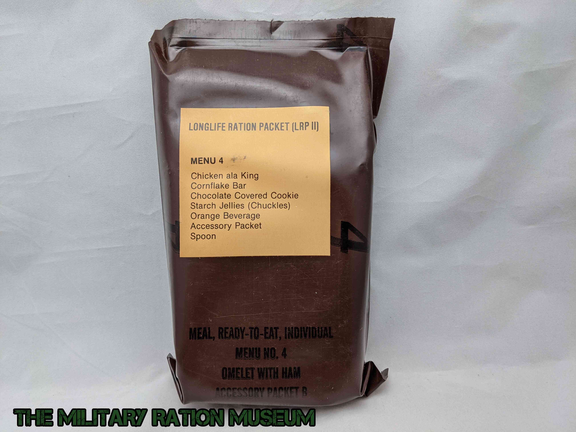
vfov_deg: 51.4
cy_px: 216
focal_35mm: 27
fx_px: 449
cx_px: 288
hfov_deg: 65.3
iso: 111
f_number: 1.73
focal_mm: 4.38
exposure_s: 1/120
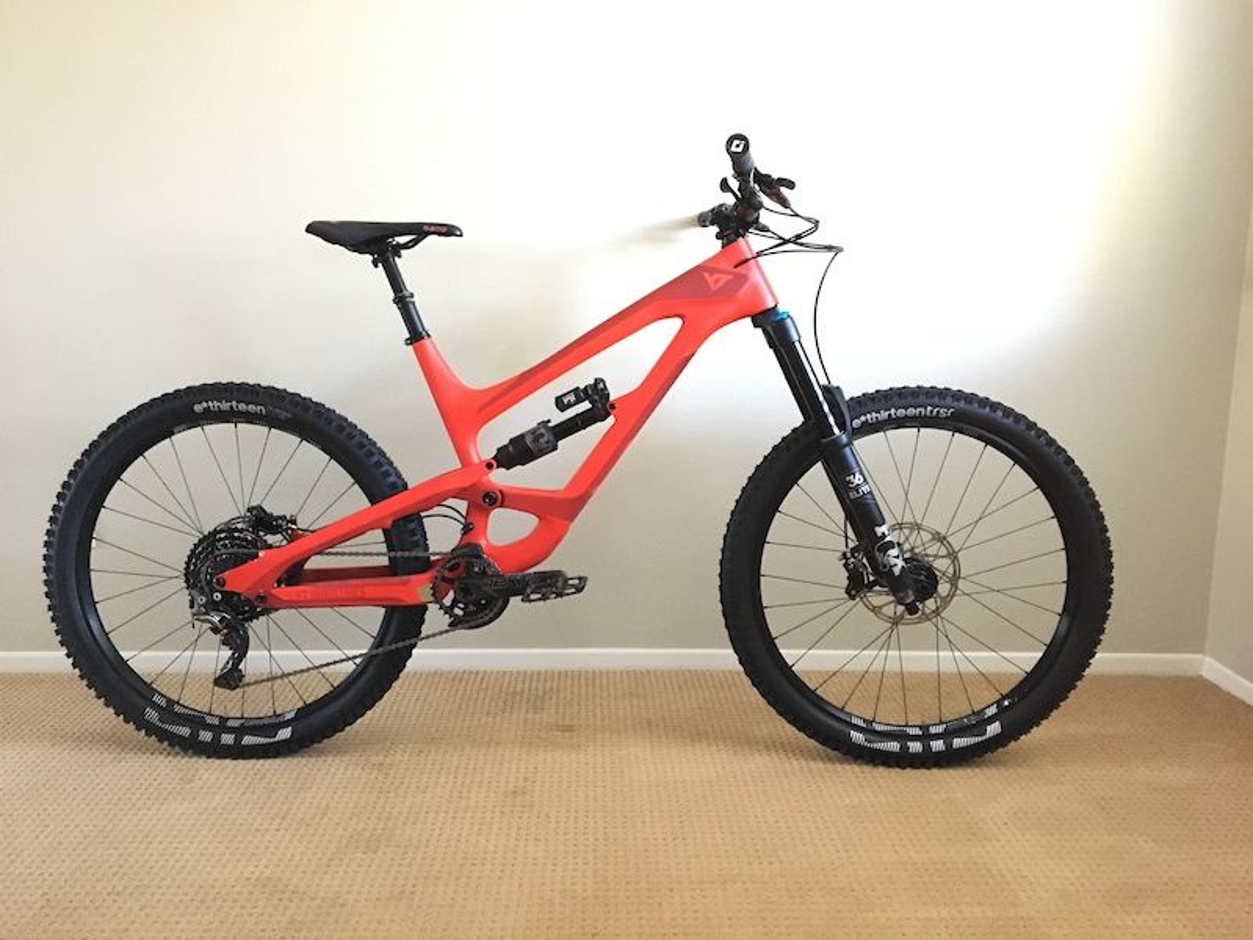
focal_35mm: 29
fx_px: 1050
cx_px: 626
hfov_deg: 61.7
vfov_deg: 48.2
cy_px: 470
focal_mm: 4.15
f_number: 2.2
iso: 320
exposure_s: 1/15
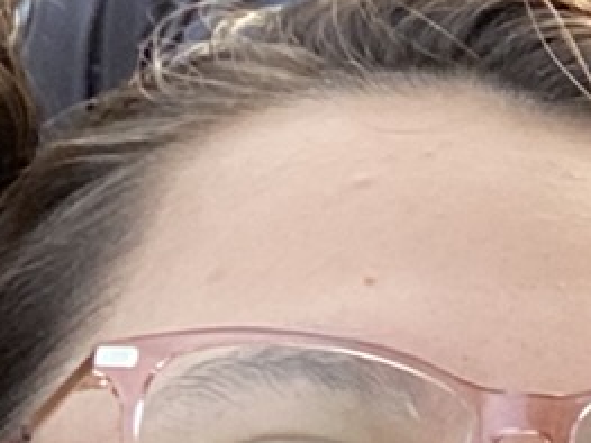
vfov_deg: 8.1
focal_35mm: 179
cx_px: 1438
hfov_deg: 9.7
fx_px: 3055
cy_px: -182
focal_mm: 2.71
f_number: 2.2
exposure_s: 1/60
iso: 125
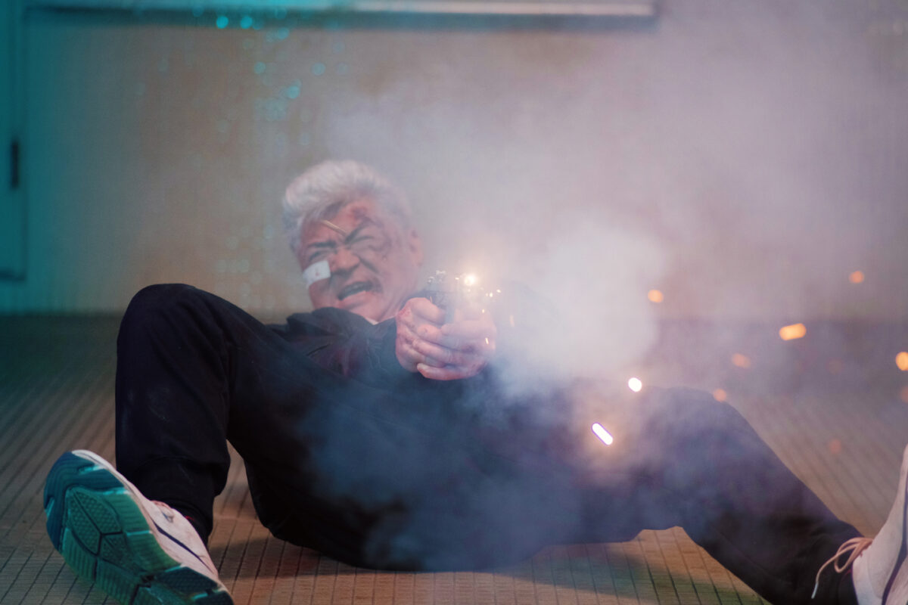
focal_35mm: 128
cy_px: 302
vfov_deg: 10.7
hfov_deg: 16.0
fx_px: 3228
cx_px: 454
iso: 2000
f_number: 1.8
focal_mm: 85
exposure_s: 1/200
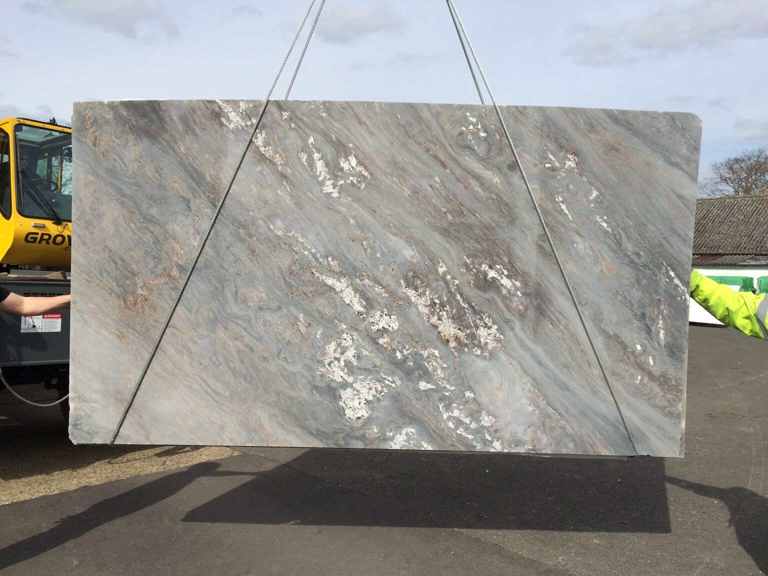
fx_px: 643
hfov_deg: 61.7
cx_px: 384
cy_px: 288
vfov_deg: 48.2
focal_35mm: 29
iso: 32
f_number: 2.2
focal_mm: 4.15
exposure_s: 1/3731
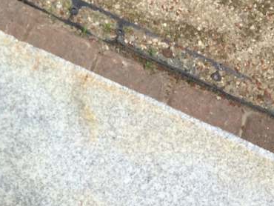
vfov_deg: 13.6
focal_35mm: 105
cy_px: -67
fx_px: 832
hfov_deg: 16.8
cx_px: -152
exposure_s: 1/1709
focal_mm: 4.15
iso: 32
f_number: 2.2
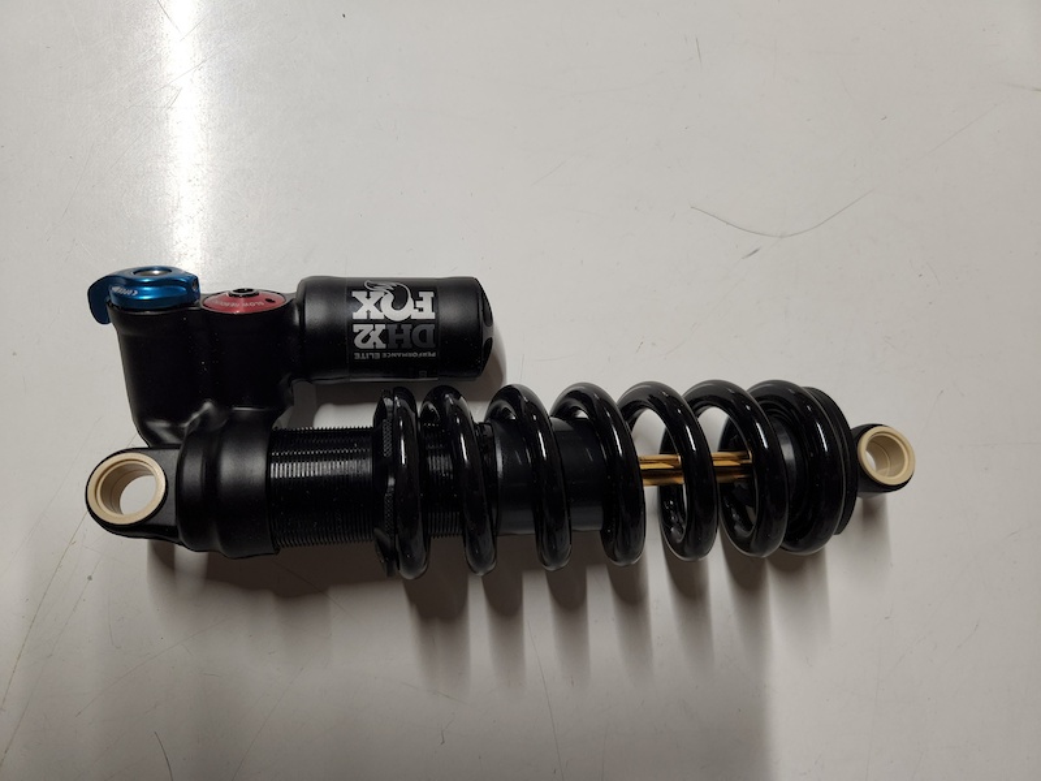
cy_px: 390
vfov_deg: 58.9
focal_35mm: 23
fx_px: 692
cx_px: 520
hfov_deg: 73.9
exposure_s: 1/120
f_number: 1.8
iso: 400
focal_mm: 5.4
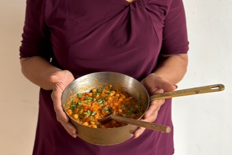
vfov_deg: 19.1
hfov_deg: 28.8
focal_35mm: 70
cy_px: 13
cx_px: 114
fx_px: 451
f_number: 1.78
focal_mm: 6.86
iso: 125
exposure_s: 1/70
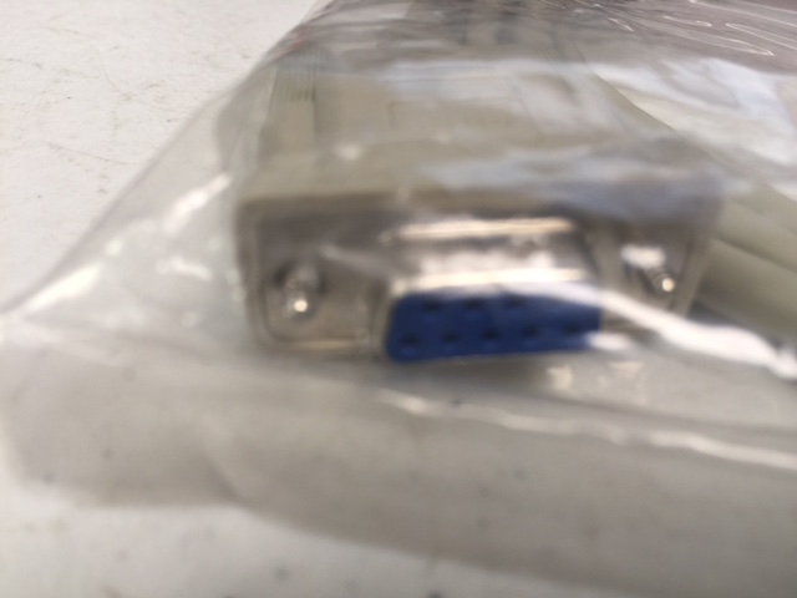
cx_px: 398
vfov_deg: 48.2
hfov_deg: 61.7
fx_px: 668
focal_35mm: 29
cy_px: 299
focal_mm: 4.15
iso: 40
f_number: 2.2
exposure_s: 1/30
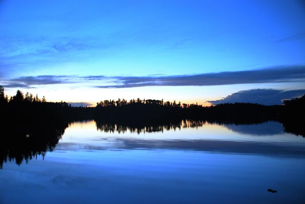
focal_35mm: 33
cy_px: 102
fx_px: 280
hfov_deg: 57.2
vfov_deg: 40.1
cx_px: 152
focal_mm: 22
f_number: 4.5
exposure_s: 1/2.5
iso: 400
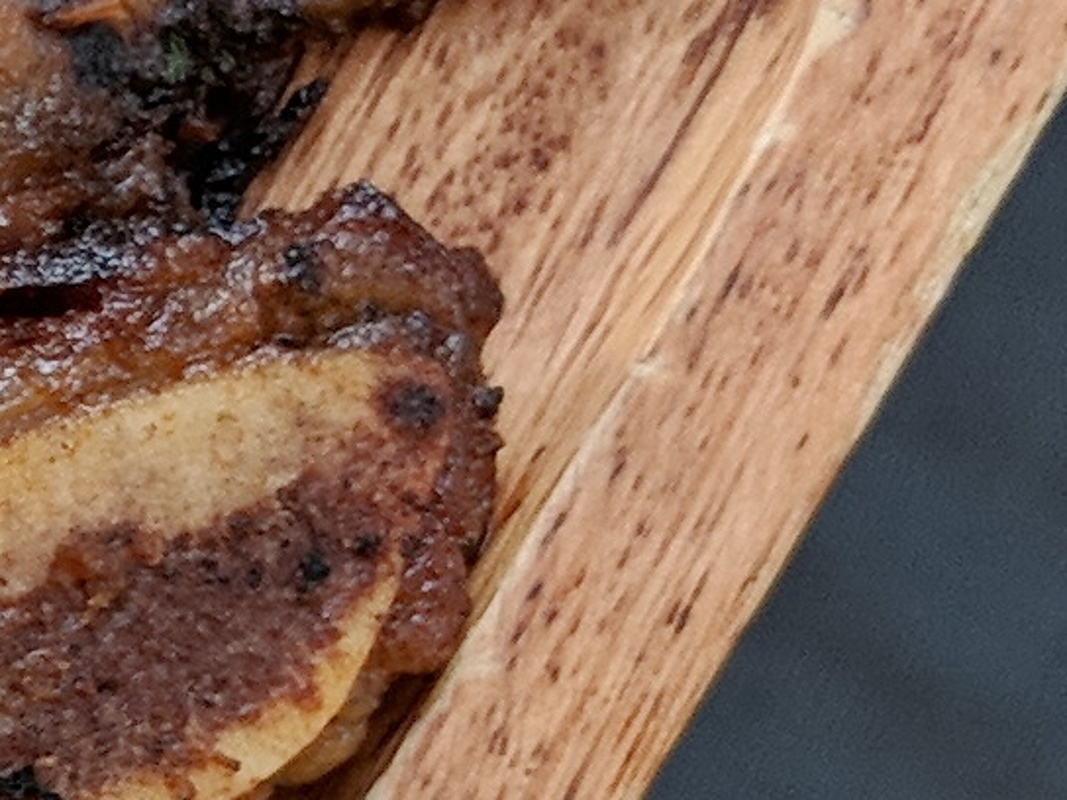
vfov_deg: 7.3
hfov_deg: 9.3
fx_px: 6165
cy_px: 1341
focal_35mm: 200
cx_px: -1016
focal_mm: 4.44
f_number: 1.8
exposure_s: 1/120
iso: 54
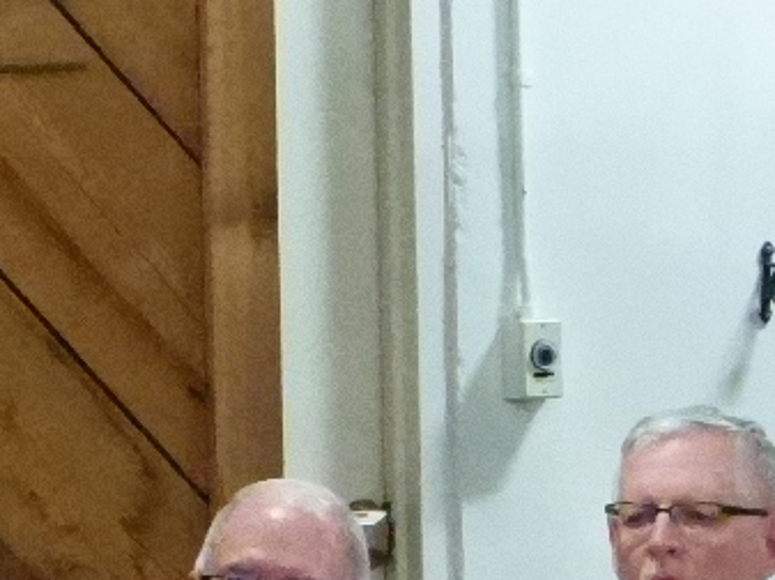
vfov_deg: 2.7
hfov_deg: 3.7
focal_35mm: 542
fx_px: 12122
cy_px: 456
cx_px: -23
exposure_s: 1/60
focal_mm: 20.5
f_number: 2.8
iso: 1600
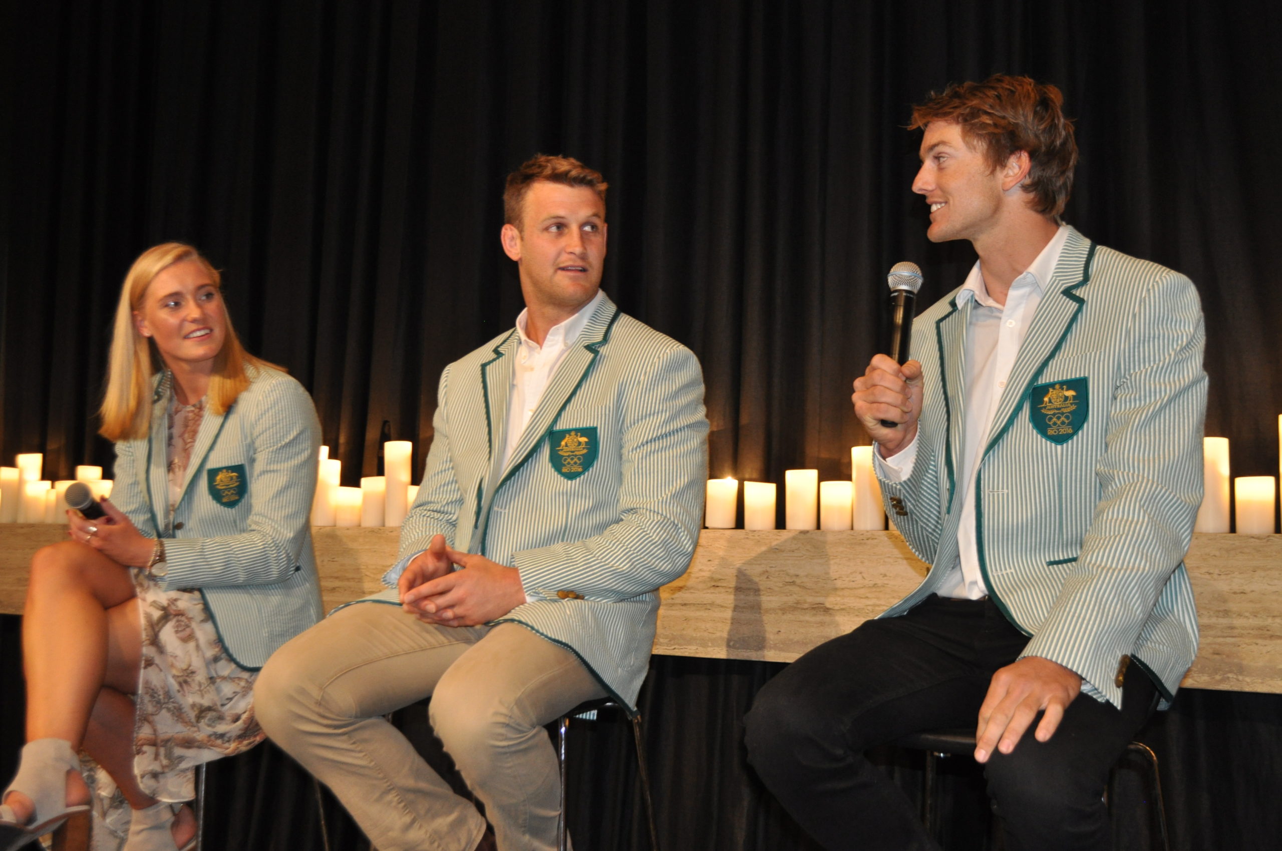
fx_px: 1547
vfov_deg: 30.8
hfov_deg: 45.0
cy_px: 426
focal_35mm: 44
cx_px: 641
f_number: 4.5
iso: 800
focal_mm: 29
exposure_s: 1/60
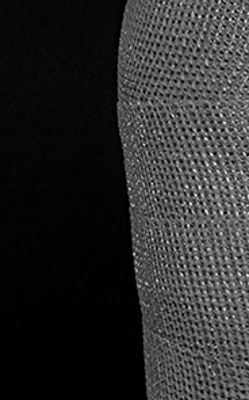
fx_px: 2979
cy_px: 502
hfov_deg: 4.7
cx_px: 491
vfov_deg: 7.6
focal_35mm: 274
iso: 50
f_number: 22
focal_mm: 66
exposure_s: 1/80
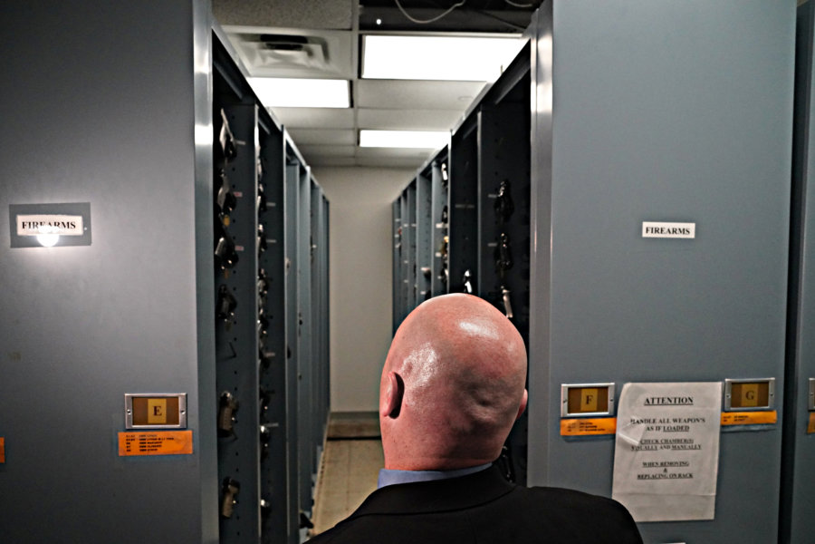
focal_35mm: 24
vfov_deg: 53.1
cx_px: 408
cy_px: 272
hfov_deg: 73.7
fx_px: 543
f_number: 6.3
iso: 8000
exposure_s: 1/250
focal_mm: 24
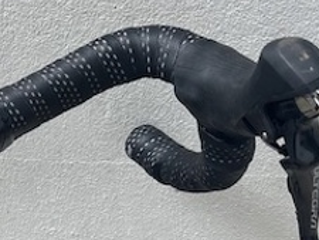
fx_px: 830
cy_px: 322
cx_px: -108
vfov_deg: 15.5
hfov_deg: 19.8
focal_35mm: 90
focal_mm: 6.86
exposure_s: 1/121
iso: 64
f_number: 1.78
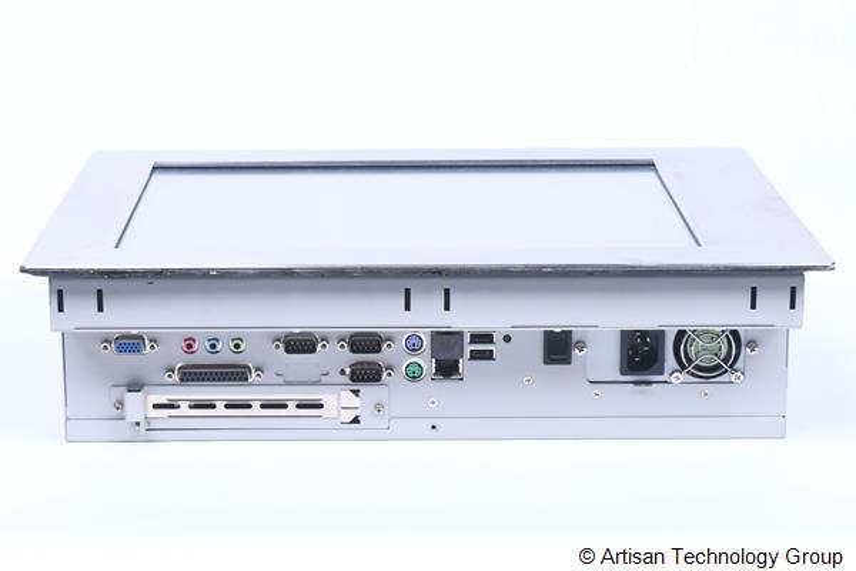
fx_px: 1427
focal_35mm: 60
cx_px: 428
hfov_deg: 33.4
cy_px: 286
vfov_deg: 22.6
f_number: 14
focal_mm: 40
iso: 200
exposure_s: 1/200
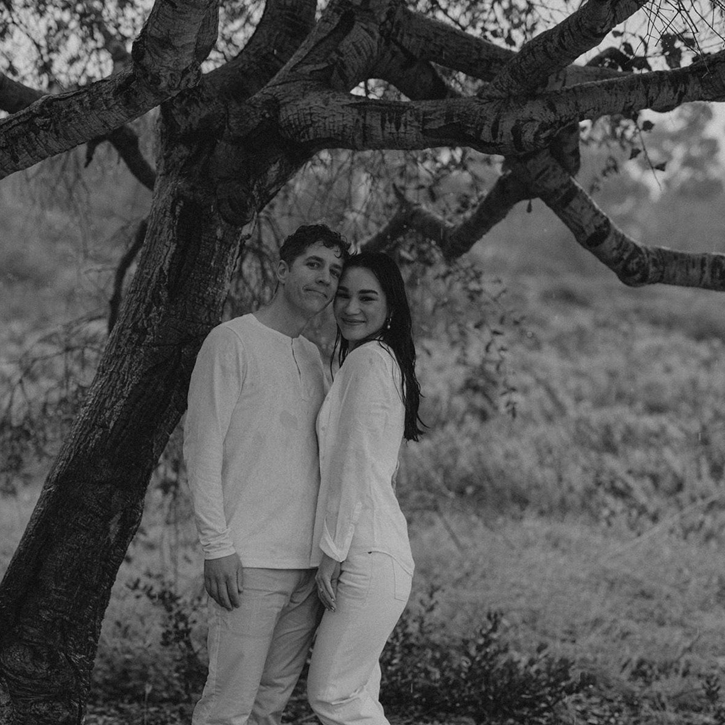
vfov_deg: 23.0
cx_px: 363
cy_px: 444
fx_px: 1777
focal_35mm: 75
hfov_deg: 23.1
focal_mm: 80
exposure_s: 1/250
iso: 800
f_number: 2.8
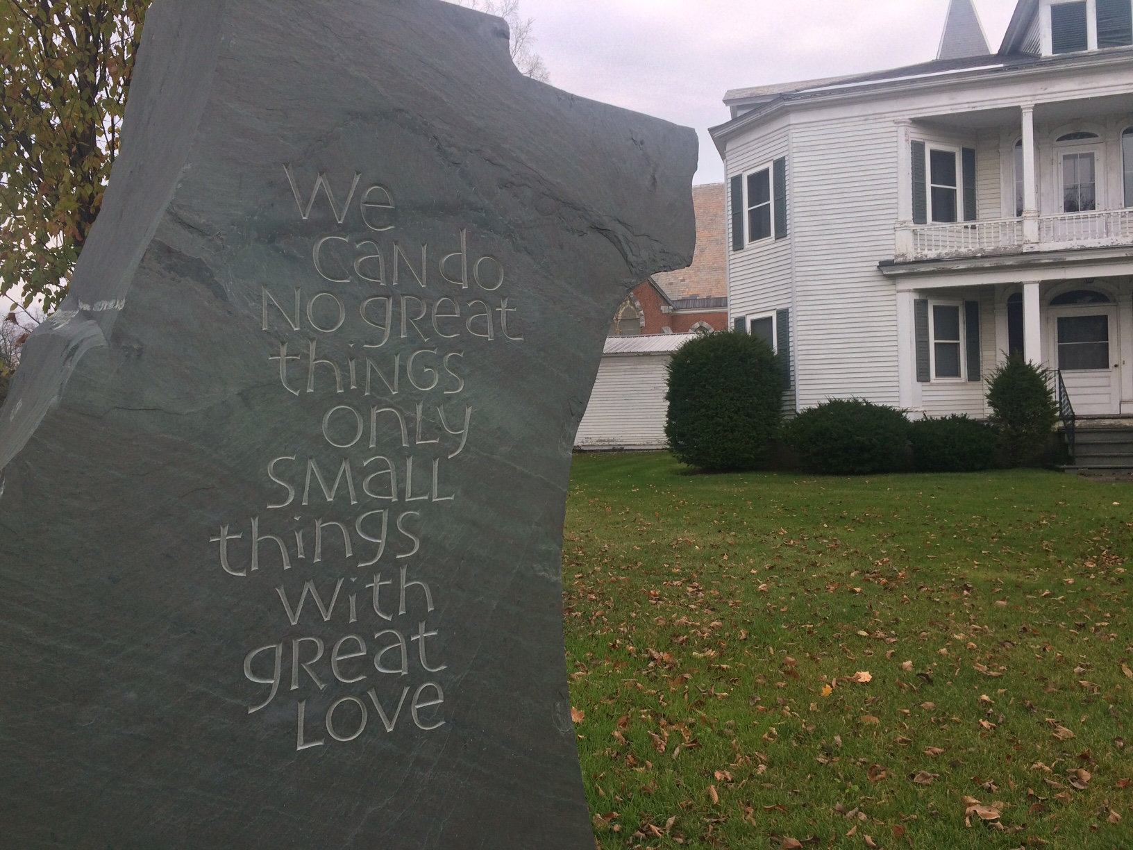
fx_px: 949
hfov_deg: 61.7
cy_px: 425
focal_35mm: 29
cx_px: 566
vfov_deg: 48.2
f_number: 2.2
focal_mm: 4.15
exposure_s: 1/622
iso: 32
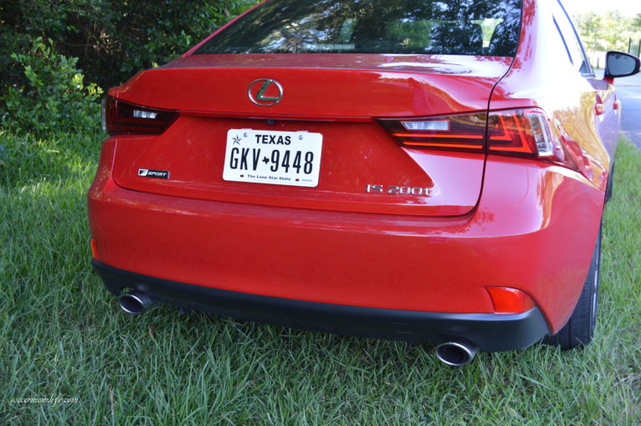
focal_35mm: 39
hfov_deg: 49.6
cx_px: 320
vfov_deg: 34.2
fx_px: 694
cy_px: 213
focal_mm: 26
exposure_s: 1/100
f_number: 5.6
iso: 400
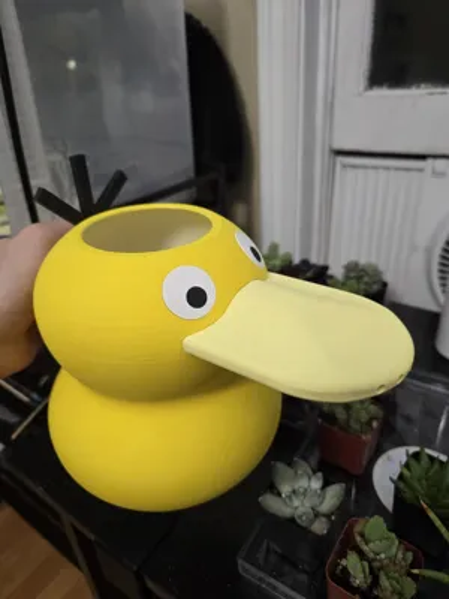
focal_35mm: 23
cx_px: 224
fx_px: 398
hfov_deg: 58.9
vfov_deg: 73.9
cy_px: 300
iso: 250
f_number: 1.8
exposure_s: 1/50
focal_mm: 5.4
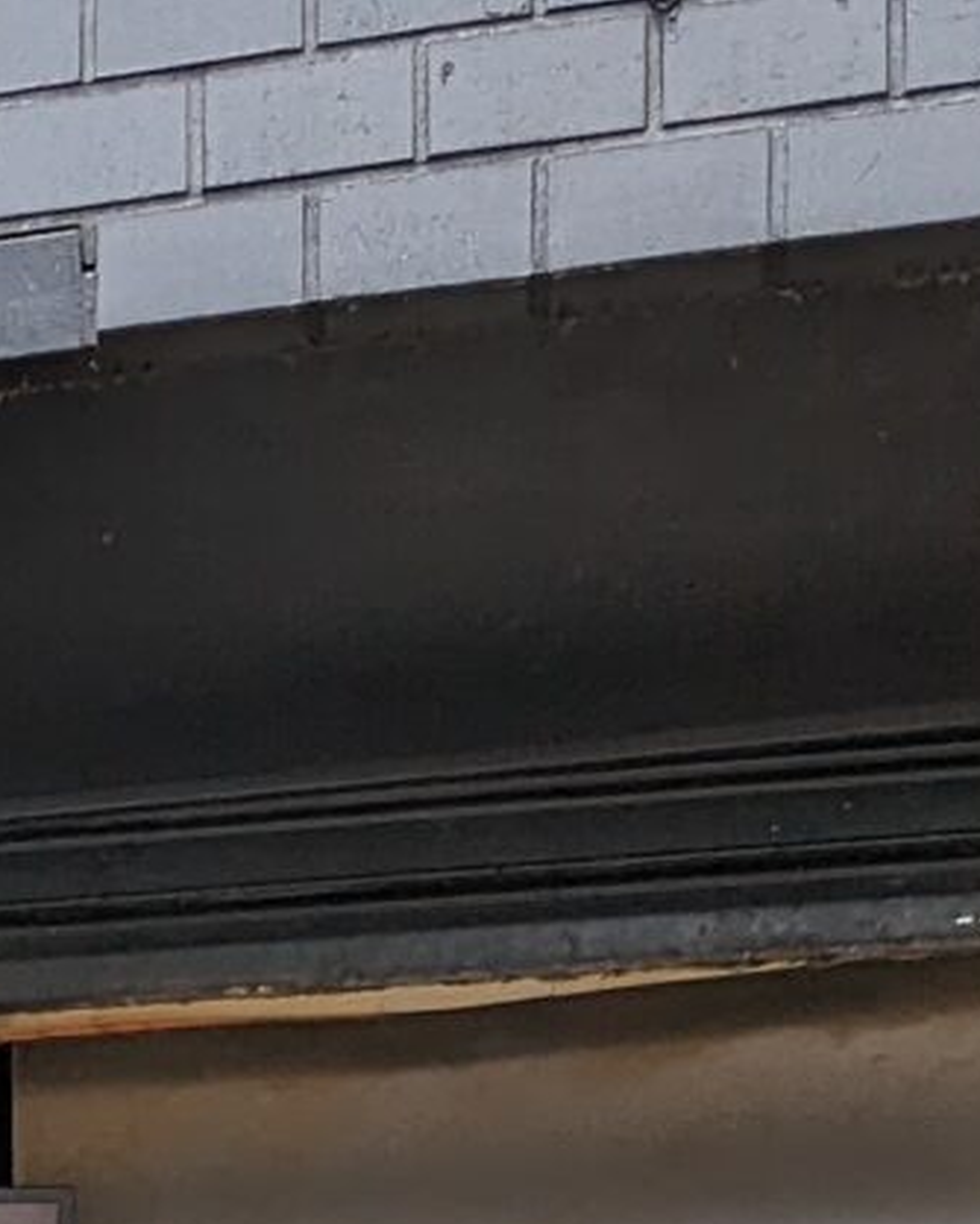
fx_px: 3478
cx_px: -379
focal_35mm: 96
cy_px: 2204
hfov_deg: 15.1
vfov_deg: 16.6
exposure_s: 1/571
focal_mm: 2.35
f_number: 2.2
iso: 43
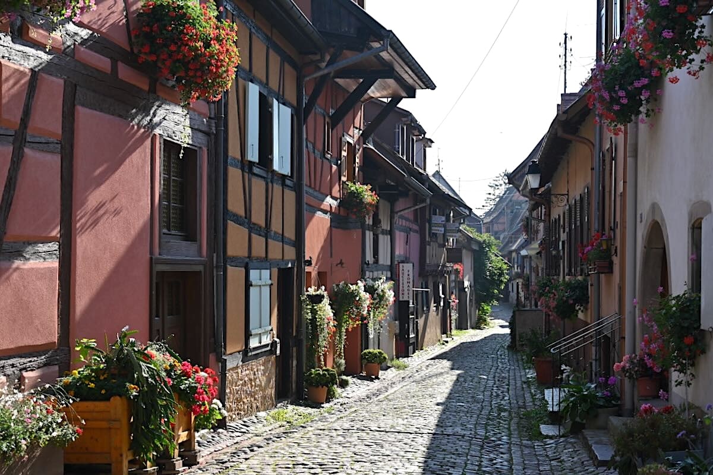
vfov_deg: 28.6
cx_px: 356
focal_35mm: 47
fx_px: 930
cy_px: 238
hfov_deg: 41.9
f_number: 6.3
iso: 100
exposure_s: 1/320
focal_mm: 47
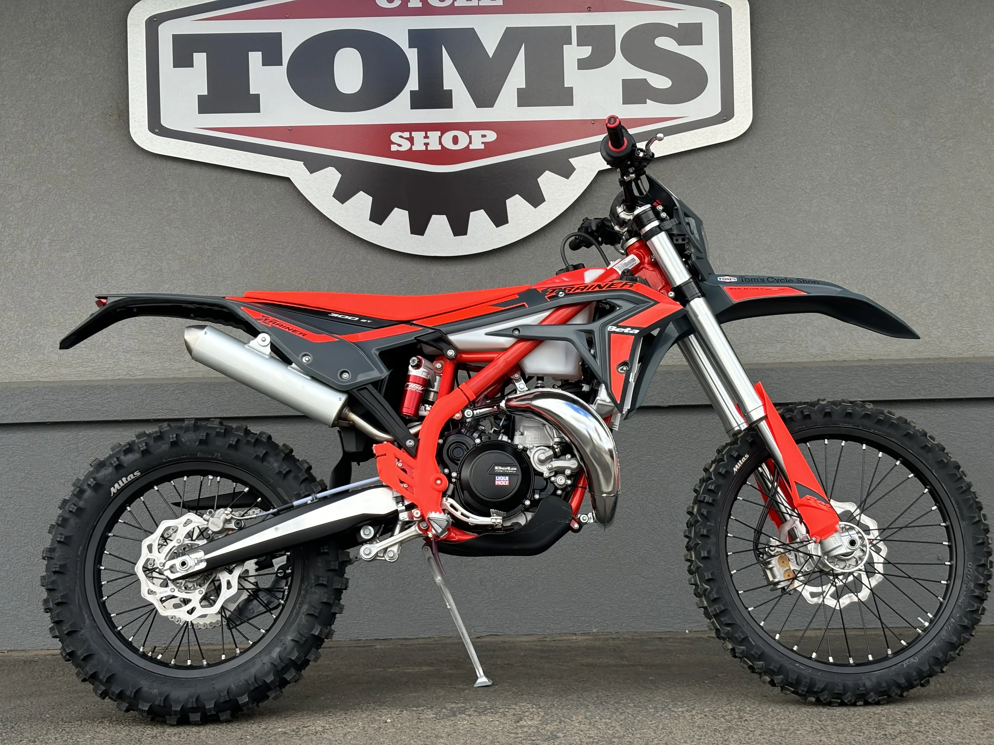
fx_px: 1493
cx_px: 497
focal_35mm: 52
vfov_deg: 28.0
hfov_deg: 36.8
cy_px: 372
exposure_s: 1/325
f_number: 1.6
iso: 32
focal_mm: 5.96
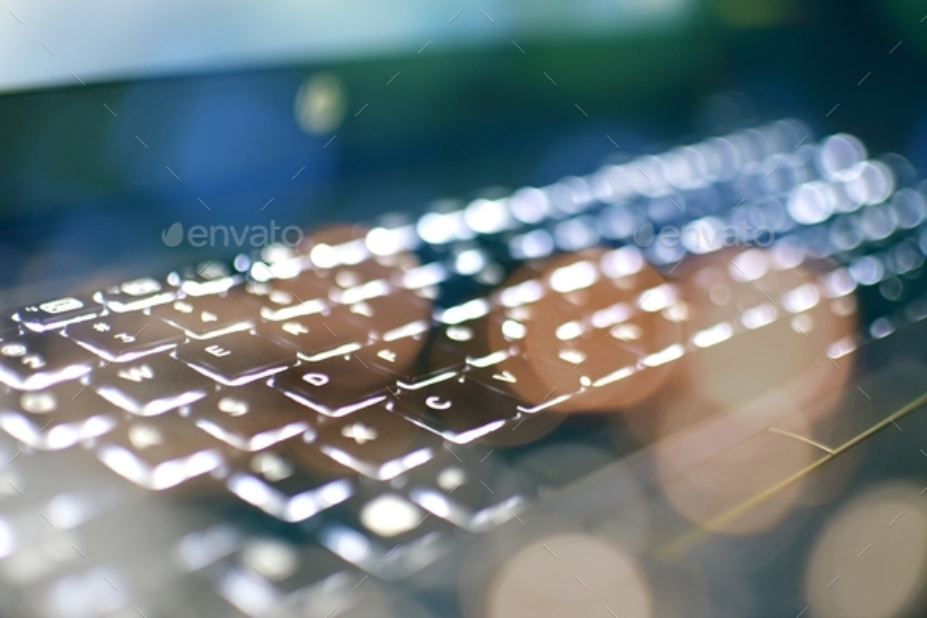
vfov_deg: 25.7
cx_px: 464
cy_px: 309
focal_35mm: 52
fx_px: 1351
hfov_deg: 37.9
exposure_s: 1/20
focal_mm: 35
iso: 1000
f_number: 1.8
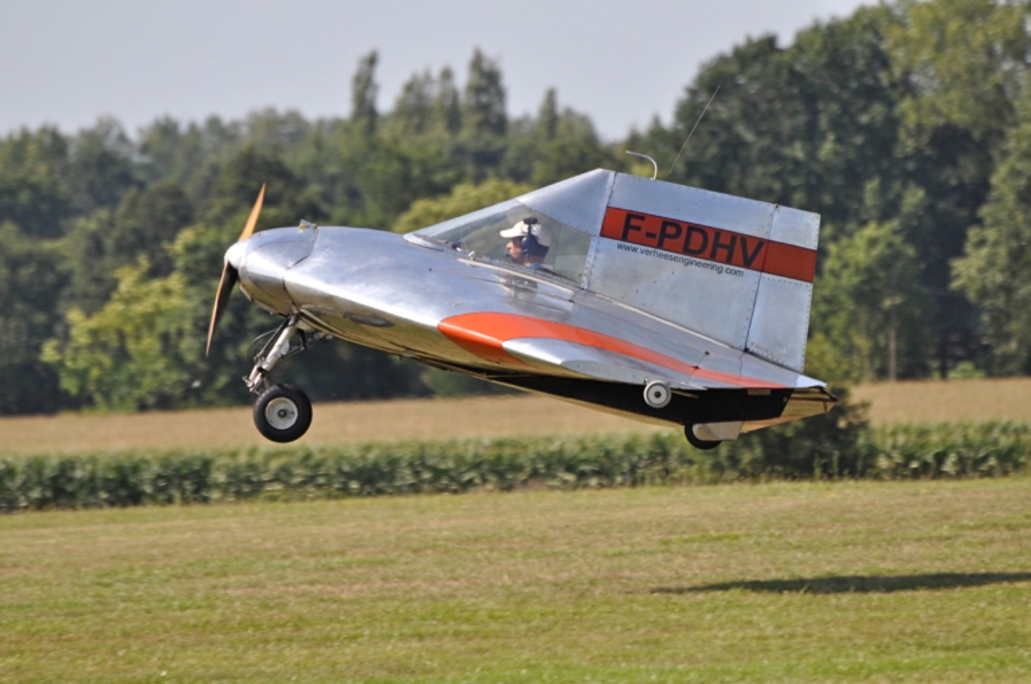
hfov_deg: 4.6
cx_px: 516
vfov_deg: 3.0
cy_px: 342
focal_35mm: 450
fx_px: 12871
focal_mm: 300
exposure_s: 1/1250
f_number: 5.6
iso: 400
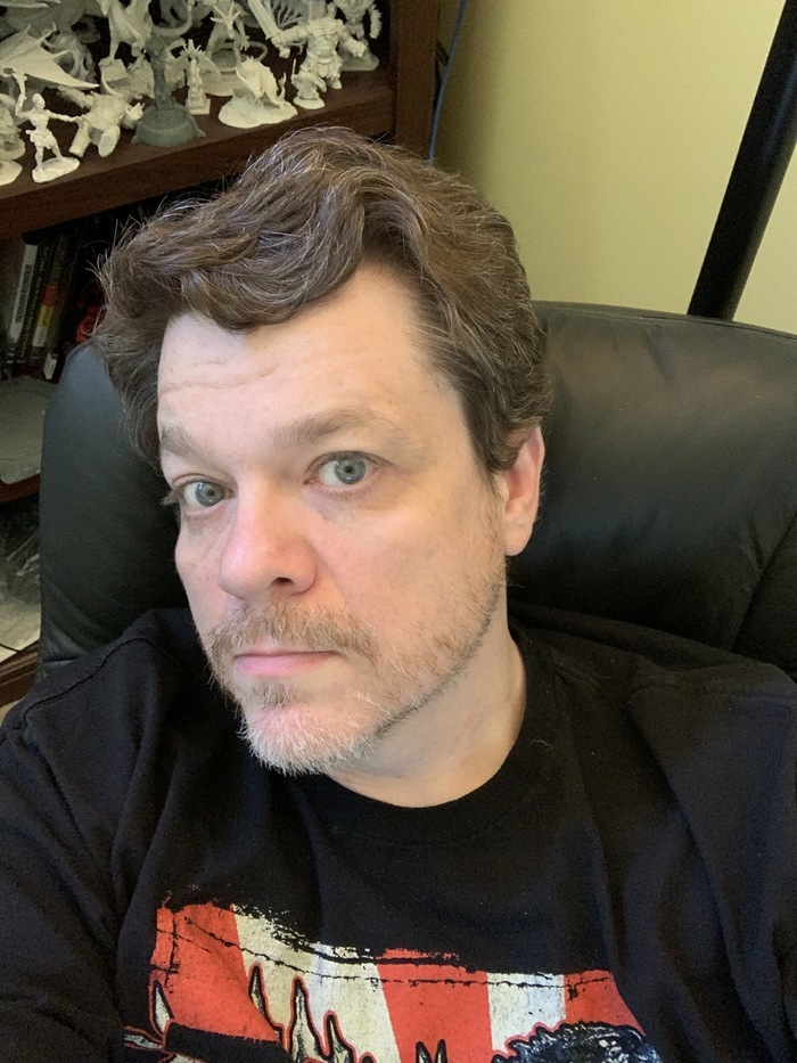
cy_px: 532
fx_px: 982
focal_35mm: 32
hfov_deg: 44.2
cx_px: 398
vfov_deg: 56.8
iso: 250
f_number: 2.2
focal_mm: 2.87
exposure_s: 1/30
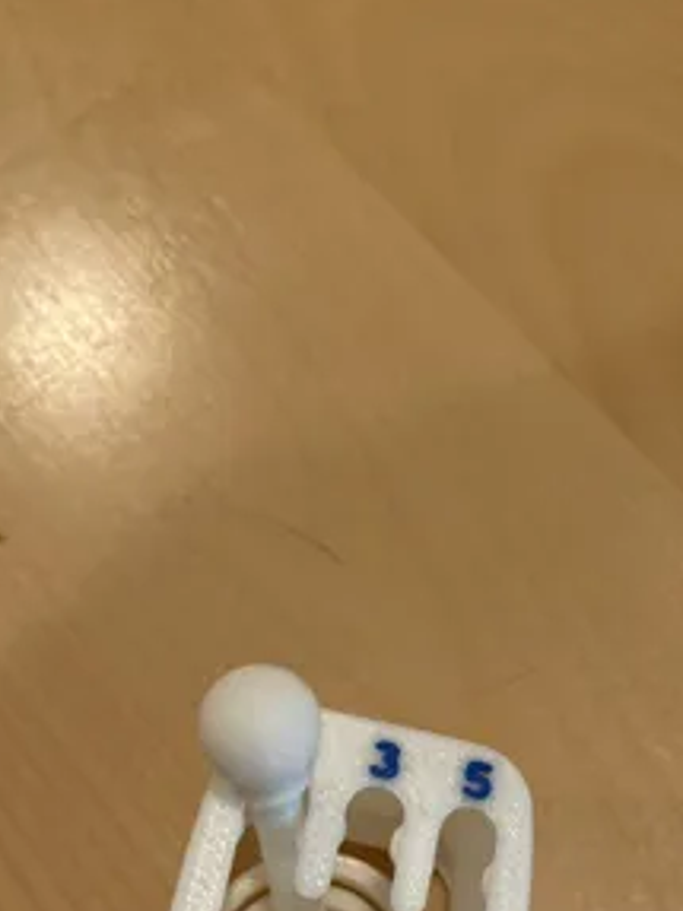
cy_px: 633
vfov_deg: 36.3
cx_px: 457
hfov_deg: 27.8
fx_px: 1369
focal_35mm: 52
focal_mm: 3.99
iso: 160
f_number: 1.8
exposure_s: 1/60
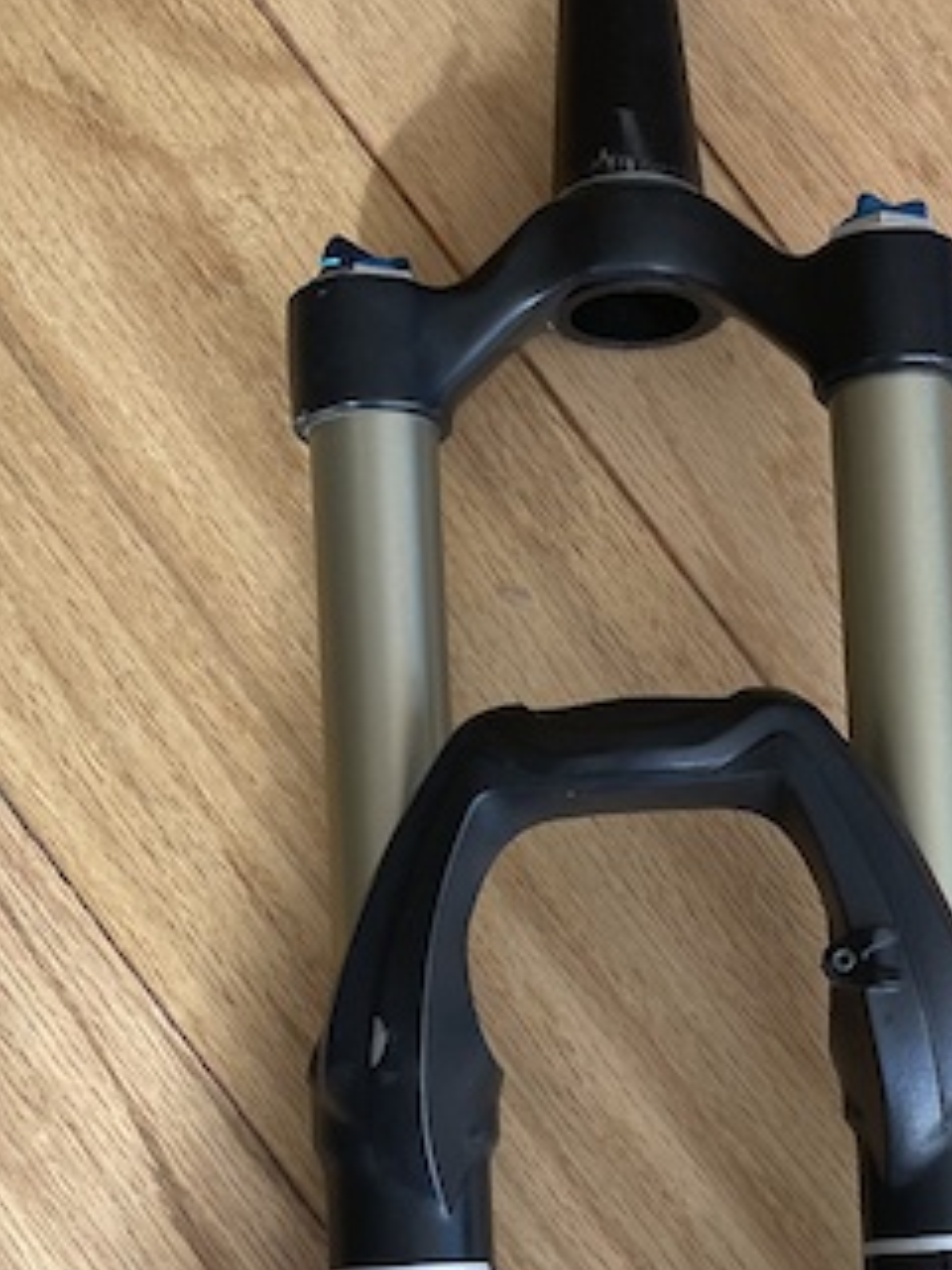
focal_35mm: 65
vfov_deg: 29.0
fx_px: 2383
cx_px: 770
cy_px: 1060
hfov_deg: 22.3
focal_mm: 4.2
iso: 80
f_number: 1.6
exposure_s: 1/121
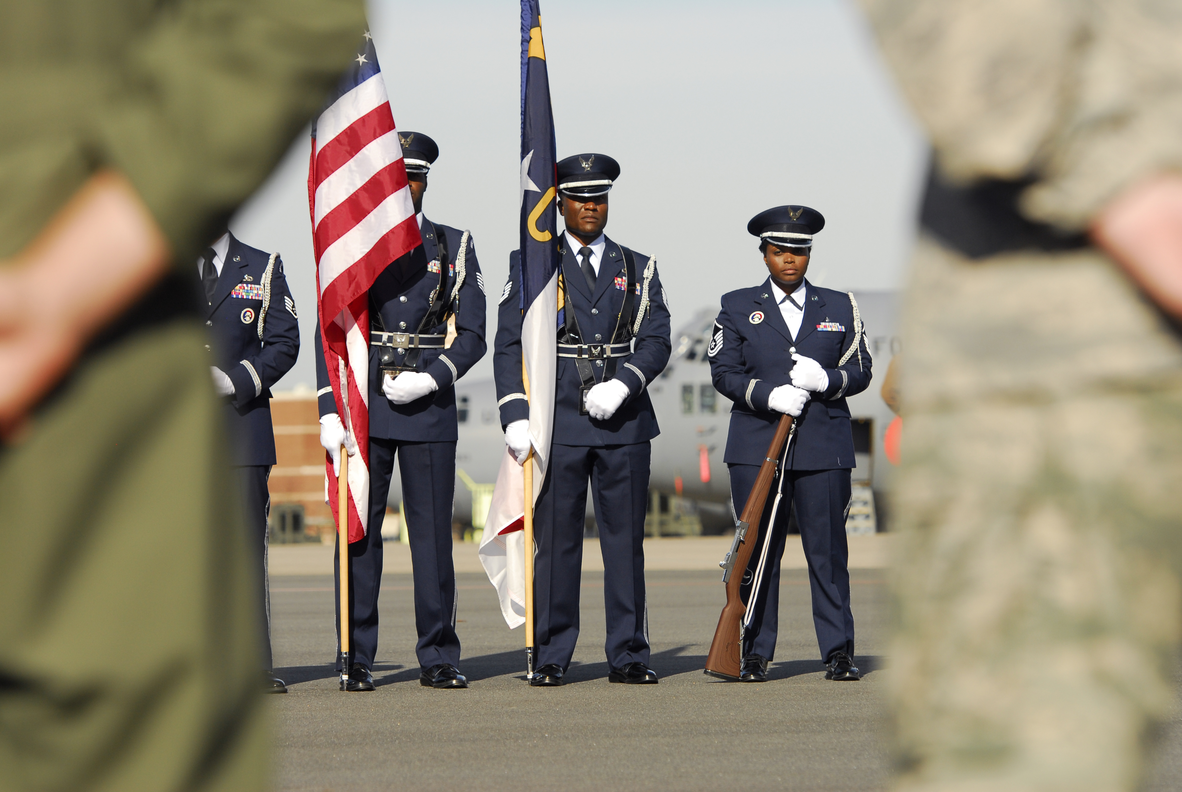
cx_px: 591
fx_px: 6410
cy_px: 396
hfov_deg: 10.5
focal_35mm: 195
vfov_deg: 7.1
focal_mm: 130
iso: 200
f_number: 5
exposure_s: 1/1600
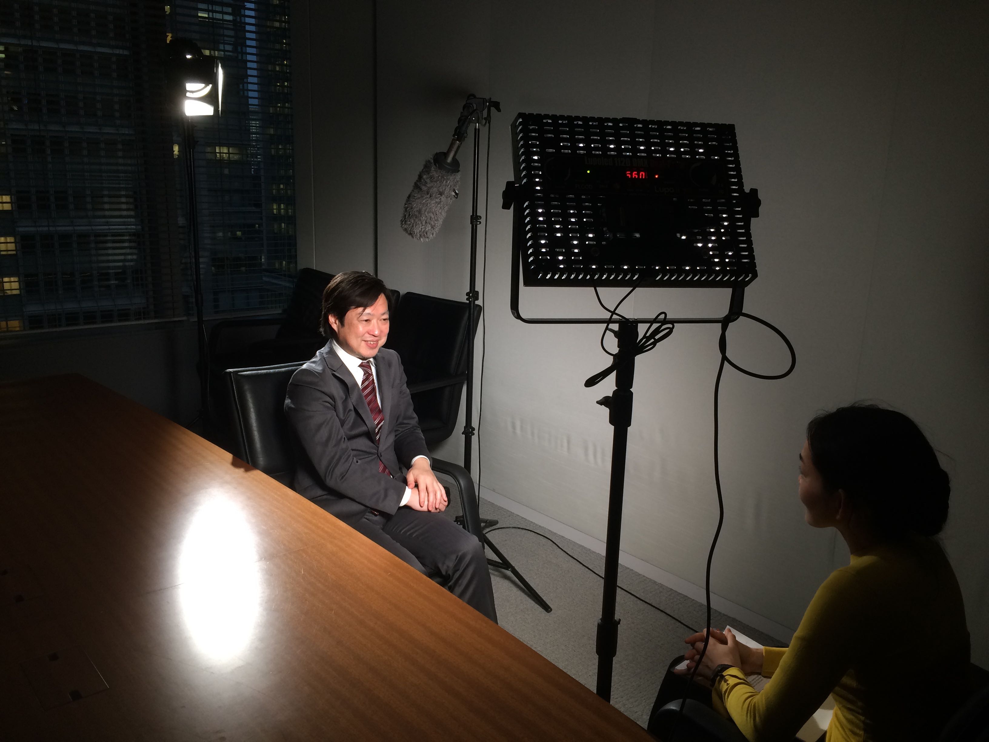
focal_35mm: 29
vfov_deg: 48.2
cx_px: 494
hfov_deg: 61.7
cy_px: 371
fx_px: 829
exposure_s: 1/30
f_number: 2.2
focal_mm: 4.15
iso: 50
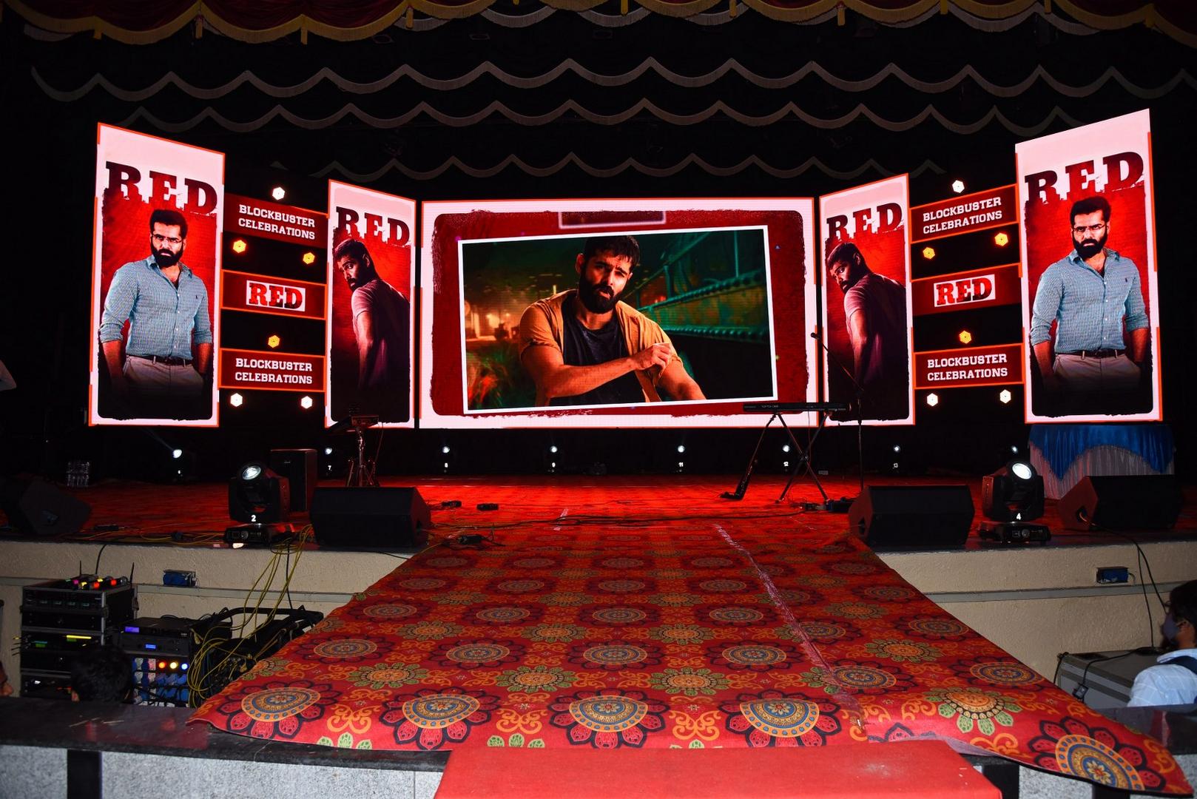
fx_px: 798
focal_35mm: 24
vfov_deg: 53.2
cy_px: 400
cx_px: 598
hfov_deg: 73.7
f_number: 6.3
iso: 1000
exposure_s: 1/100
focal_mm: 24
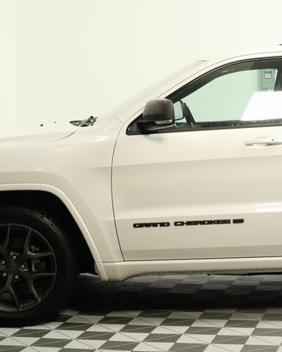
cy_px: 198
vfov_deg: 21.5
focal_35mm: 89
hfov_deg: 17.0
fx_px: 929
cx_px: 253
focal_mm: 20
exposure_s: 1/200
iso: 250
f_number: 5.6
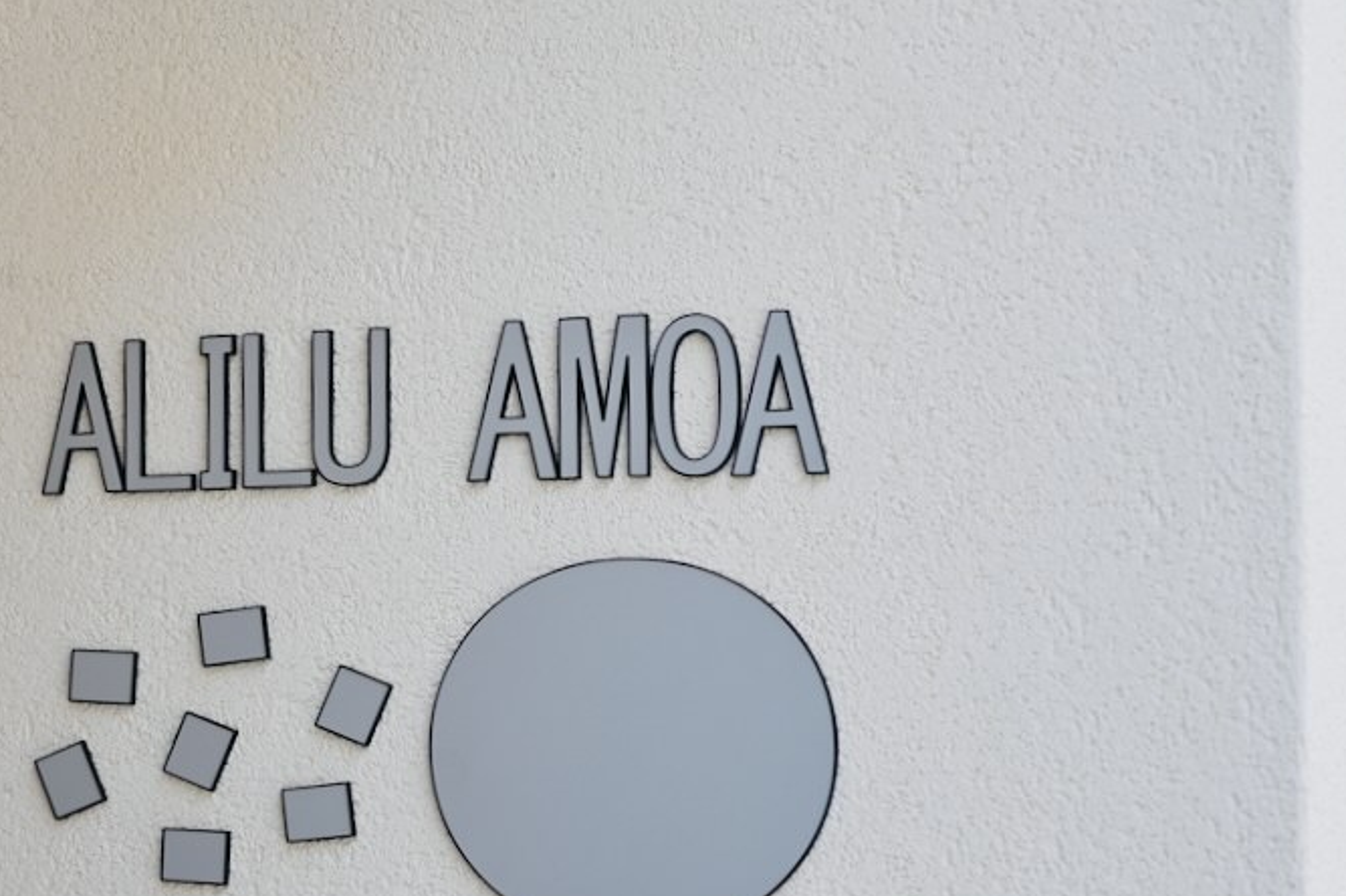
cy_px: 547
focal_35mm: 90
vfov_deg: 15.2
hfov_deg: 22.6
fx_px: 3363
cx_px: 565
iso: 100
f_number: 2
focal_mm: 40
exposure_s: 1/640
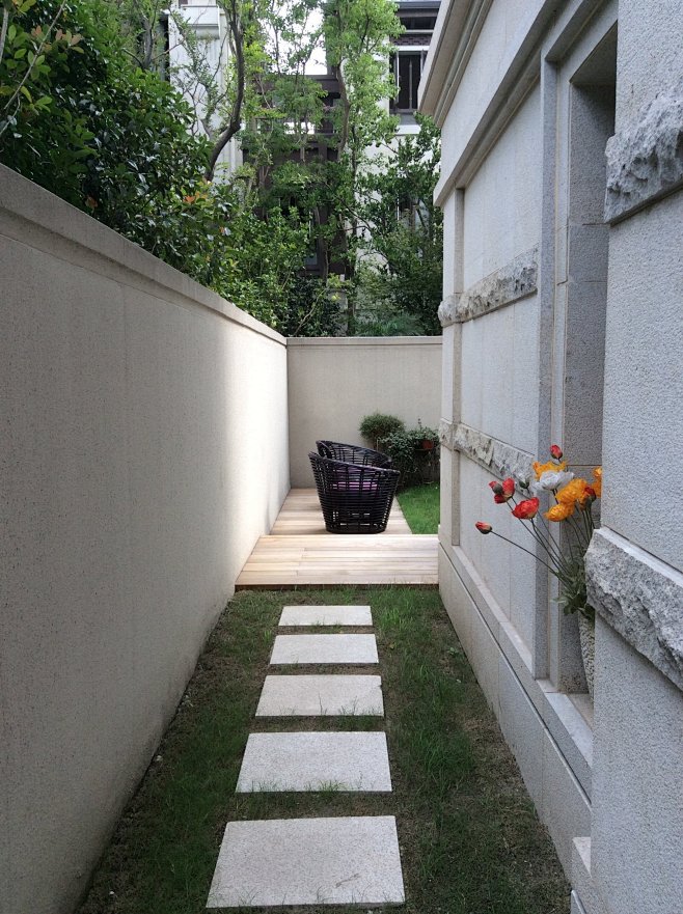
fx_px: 844
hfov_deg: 44.1
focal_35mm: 32
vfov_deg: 56.9
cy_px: 457
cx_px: 342
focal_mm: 3.3
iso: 32
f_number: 2.4
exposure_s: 1/196
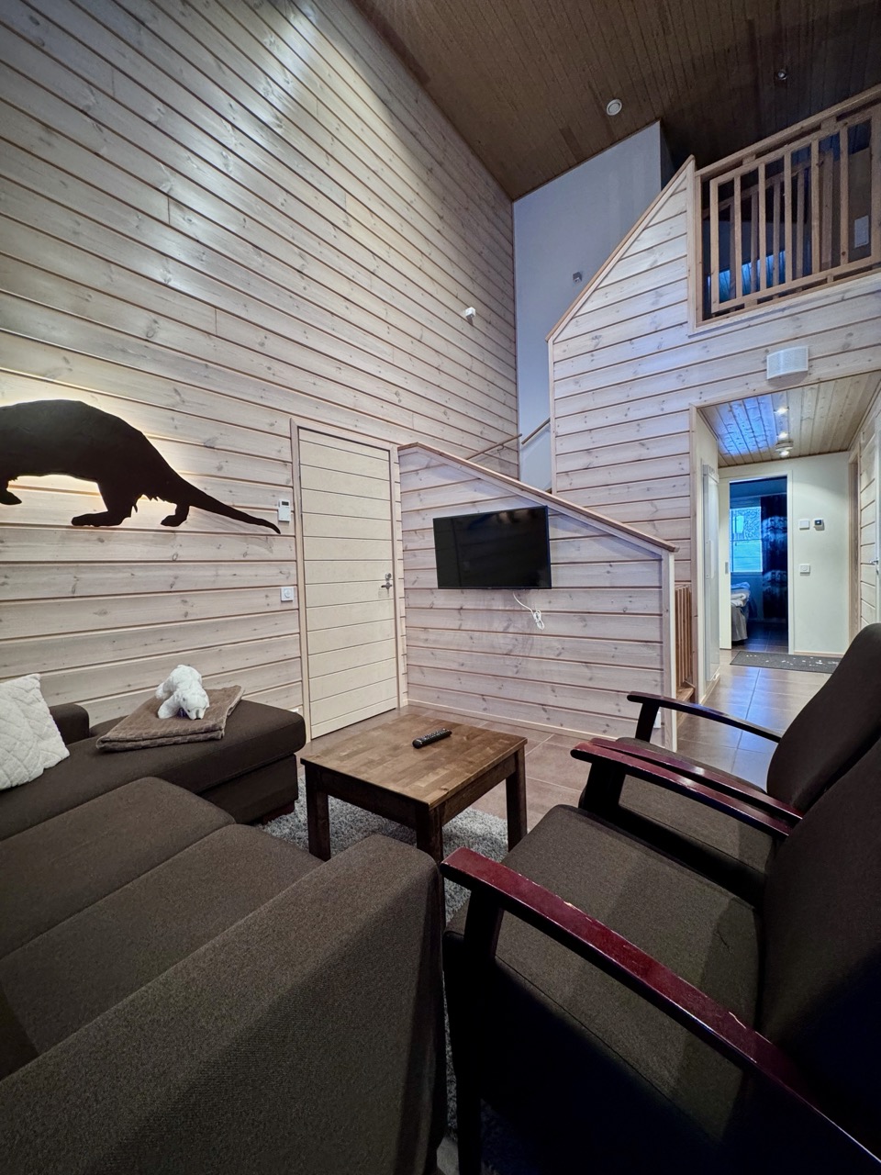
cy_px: 588
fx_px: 475
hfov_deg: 85.7
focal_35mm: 14
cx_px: 440
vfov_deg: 102.1
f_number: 2.2
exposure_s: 1/50
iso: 400
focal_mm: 2.22
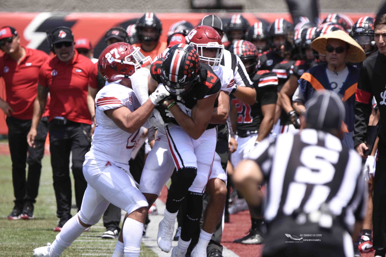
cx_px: 193
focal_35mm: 660
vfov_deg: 2.1
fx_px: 7076
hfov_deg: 3.1
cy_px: 128
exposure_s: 1/1600
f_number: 6.3
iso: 500
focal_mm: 440
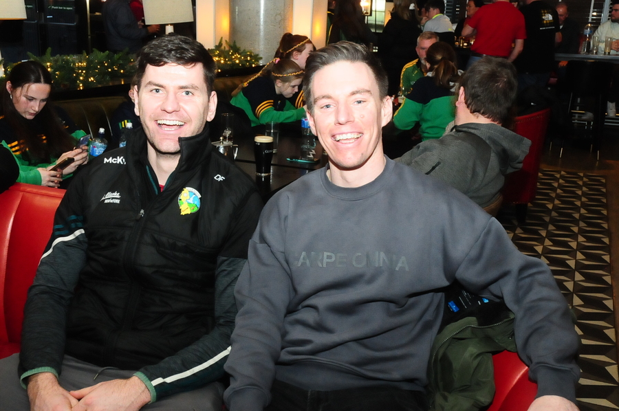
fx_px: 747
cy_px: 206
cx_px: 310
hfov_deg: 45.0
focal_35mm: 44
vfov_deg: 30.8
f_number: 10
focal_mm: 29
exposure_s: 1/60
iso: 3200
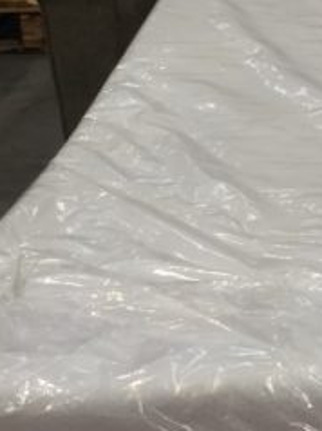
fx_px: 1553
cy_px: 56
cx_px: 575
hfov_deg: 11.1
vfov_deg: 15.6
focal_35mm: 125
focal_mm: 4.15
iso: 32
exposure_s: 1/40
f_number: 2.2
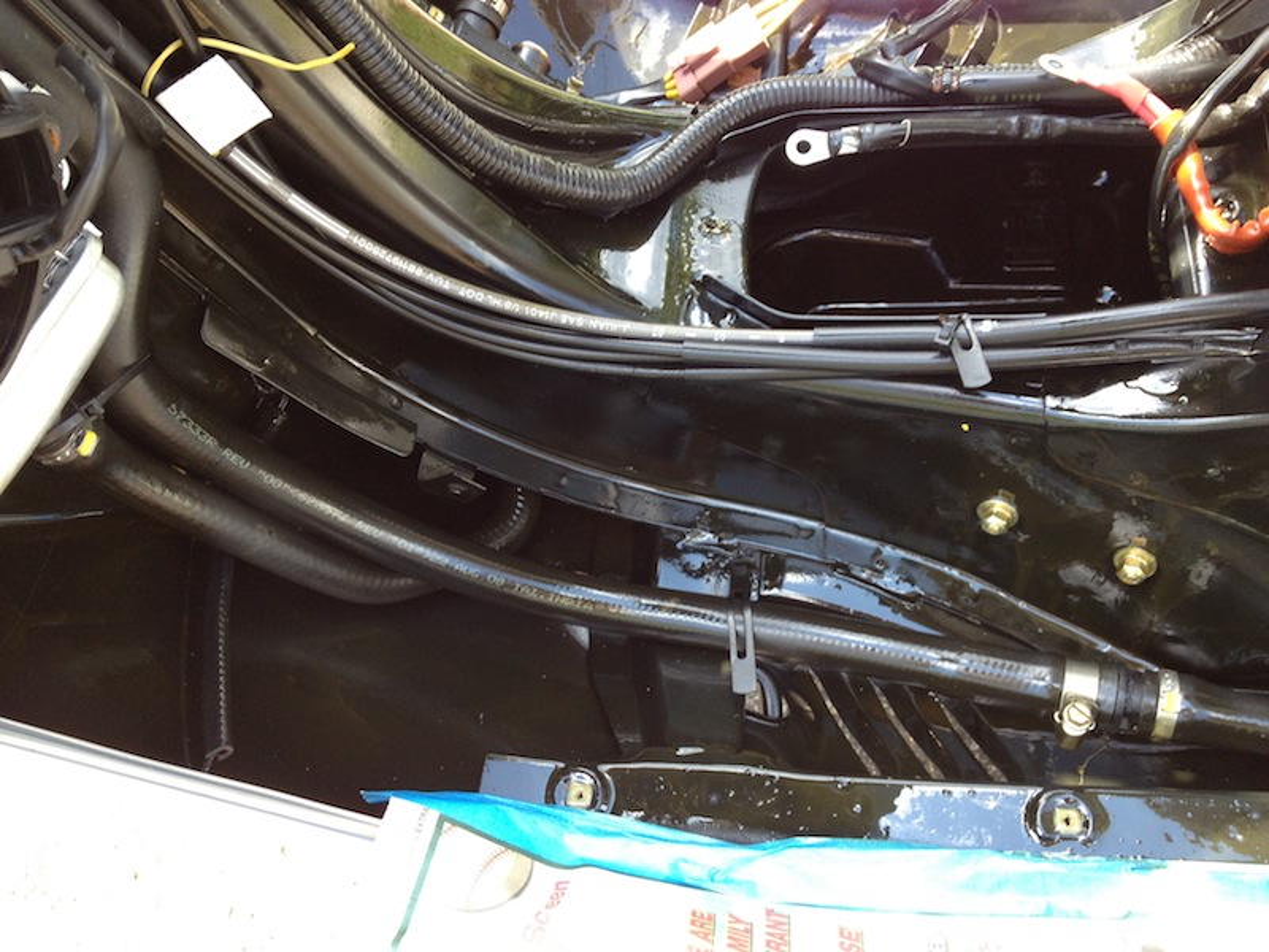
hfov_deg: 52.6
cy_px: 476
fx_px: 1283
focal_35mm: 35
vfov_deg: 40.7
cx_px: 634
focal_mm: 4.28
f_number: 2.4
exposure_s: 1/120
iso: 80
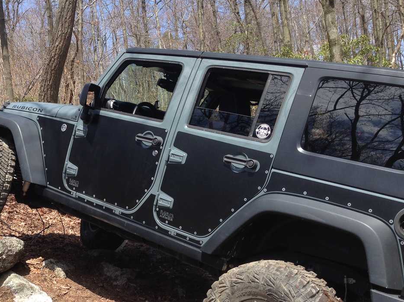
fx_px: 618
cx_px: 86
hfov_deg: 35.1
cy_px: 193
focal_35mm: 53
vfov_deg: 27.4
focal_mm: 4.12
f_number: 2.4
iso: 50
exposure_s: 1/695
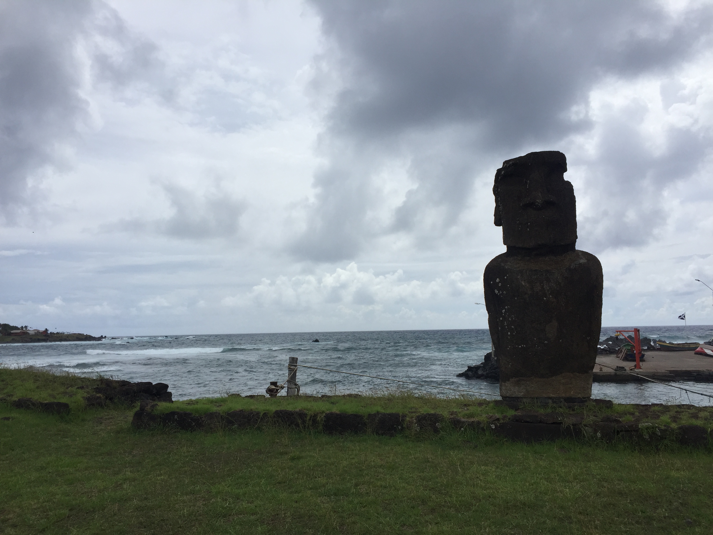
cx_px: 356
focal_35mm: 29
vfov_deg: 48.2
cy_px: 268
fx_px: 597
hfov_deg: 61.7
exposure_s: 1/4405
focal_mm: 4.15
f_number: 2.2
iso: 32
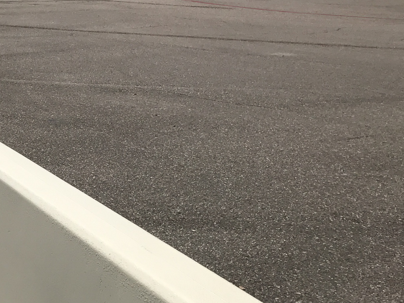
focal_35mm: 84
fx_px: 980
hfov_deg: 20.8
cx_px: -146
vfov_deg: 17.4
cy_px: 62
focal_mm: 3.99
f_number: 1.8
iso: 20
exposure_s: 1/5051
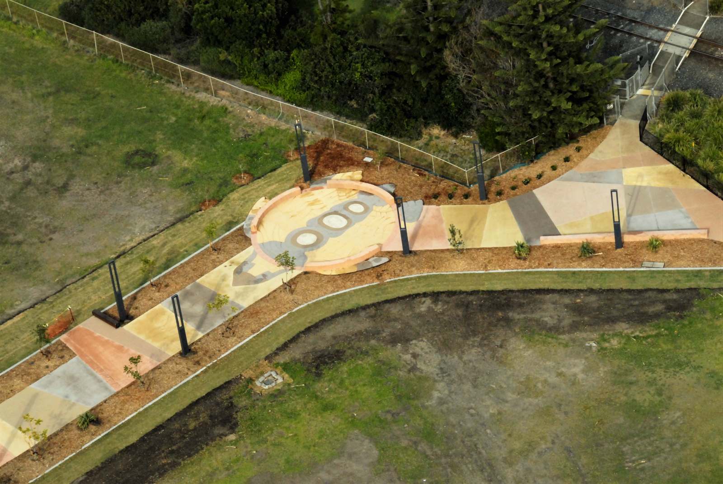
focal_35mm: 123
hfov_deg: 16.6
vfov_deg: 11.2
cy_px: 242
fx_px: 2473
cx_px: 362
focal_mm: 82
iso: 800
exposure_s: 1/800
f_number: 14
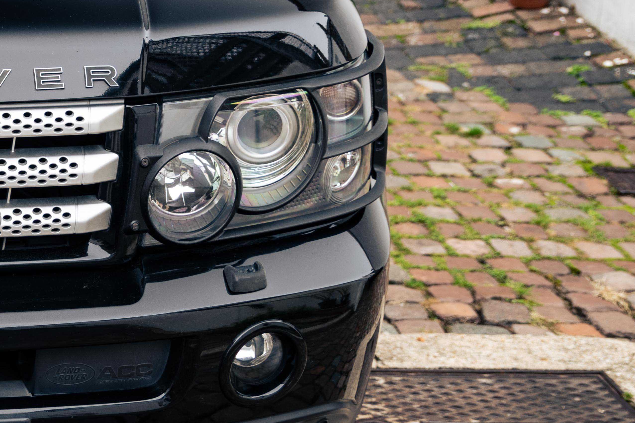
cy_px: 61
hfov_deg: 20.2
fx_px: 1658
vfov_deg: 14.4
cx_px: -152
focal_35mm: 94
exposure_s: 1/40
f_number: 2.8
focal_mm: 29
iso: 125
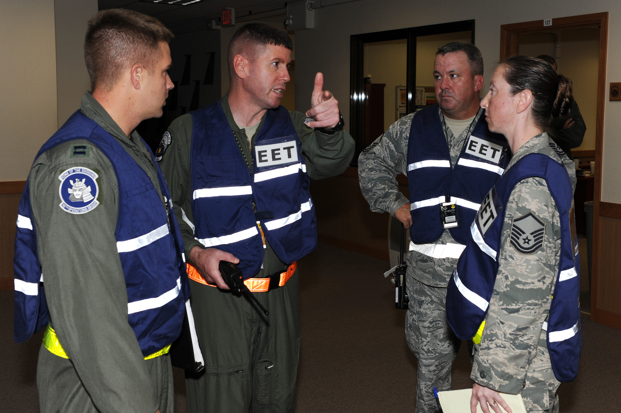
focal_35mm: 38
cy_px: 206
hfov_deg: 50.7
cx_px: 310
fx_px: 655
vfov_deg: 35.0
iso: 320
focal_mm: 38
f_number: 7.1
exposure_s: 1/125
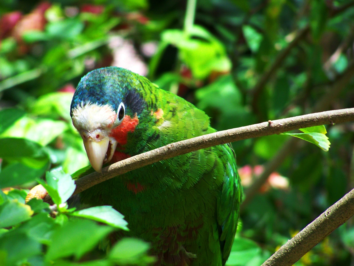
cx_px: 177
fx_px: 3889
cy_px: 133
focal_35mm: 380
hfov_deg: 5.2
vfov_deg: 3.9
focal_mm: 63
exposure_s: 1/320
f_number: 3.7
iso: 160
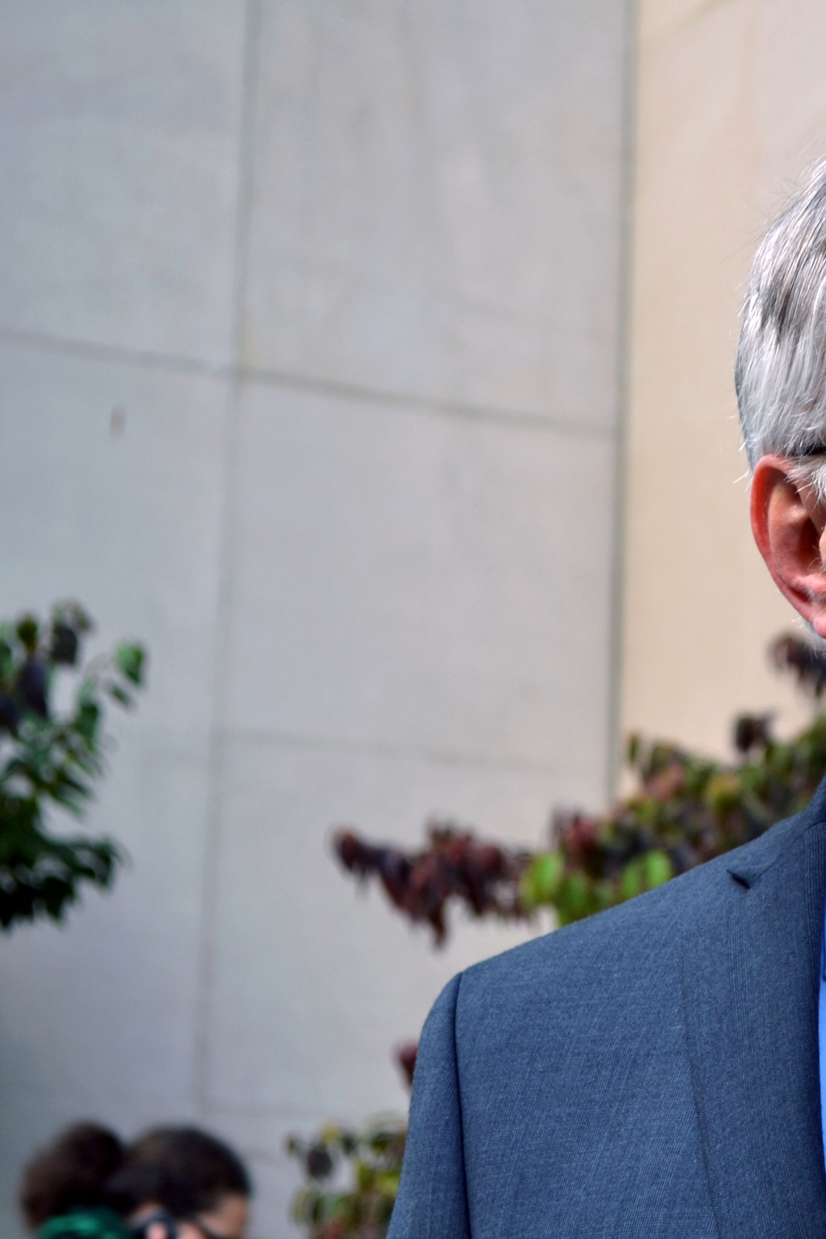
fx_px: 3579
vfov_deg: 19.6
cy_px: 620
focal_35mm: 104
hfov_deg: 13.0
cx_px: 793
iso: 100
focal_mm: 46
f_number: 5.3
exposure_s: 1/80
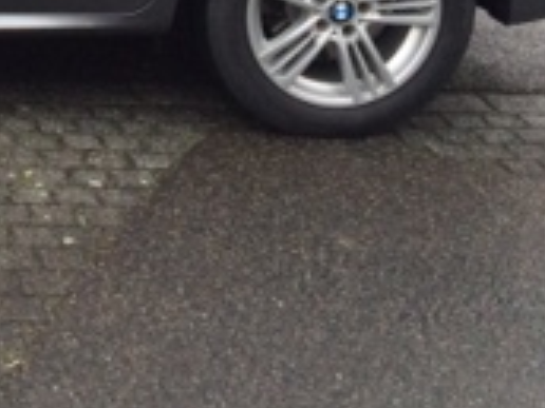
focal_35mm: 108
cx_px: -171
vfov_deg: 12.9
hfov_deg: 17.1
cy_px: -221
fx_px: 1700
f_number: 2.2
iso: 100
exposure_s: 1/120
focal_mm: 4.15
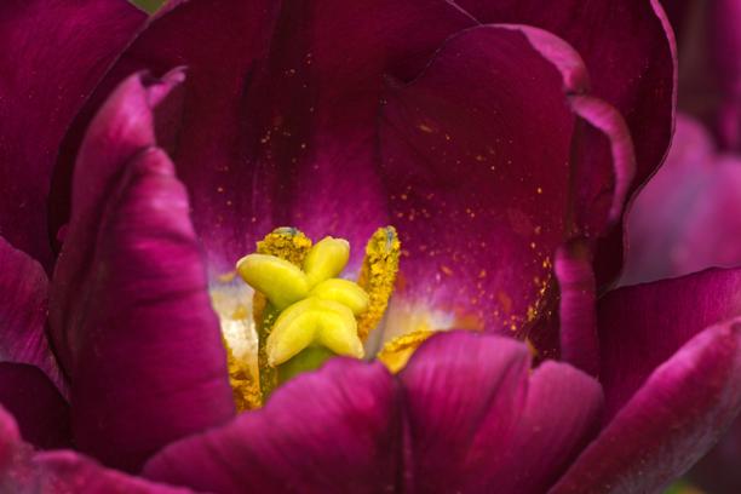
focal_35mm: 292
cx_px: 370
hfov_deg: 7.0
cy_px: 247
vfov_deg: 4.7
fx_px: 6020
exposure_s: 1/80
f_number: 16
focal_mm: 195
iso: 200
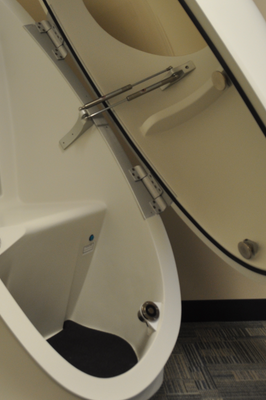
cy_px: 118
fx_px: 644
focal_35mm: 58
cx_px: 73
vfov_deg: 34.1
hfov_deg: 23.1
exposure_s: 1/50
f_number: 3.5
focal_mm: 20
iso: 400
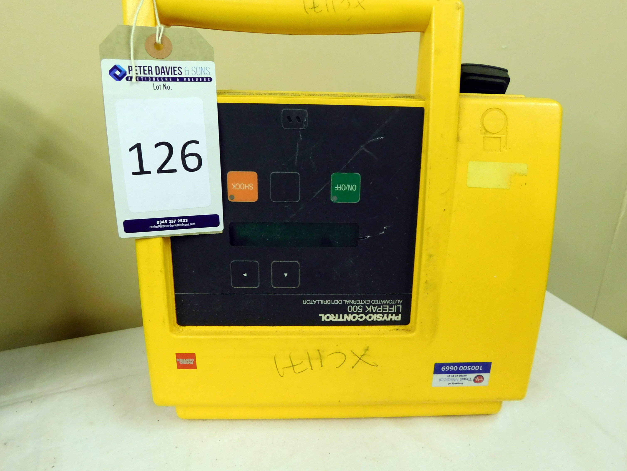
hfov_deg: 67.2
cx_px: 336
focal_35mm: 26
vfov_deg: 53.0
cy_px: 223
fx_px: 471
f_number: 3
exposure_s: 1/30
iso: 280
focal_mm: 4.1
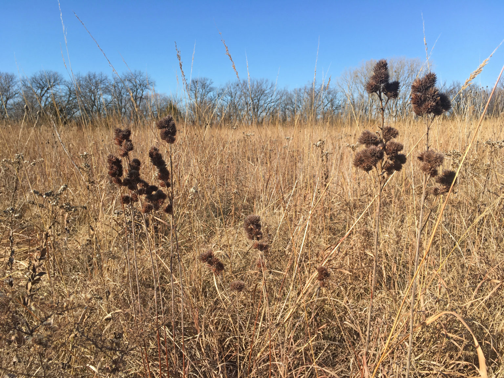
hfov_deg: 61.7
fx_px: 422
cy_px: 189
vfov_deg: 48.2
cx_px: 252
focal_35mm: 29
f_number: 2.2
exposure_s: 1/884
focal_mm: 4.15
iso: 25
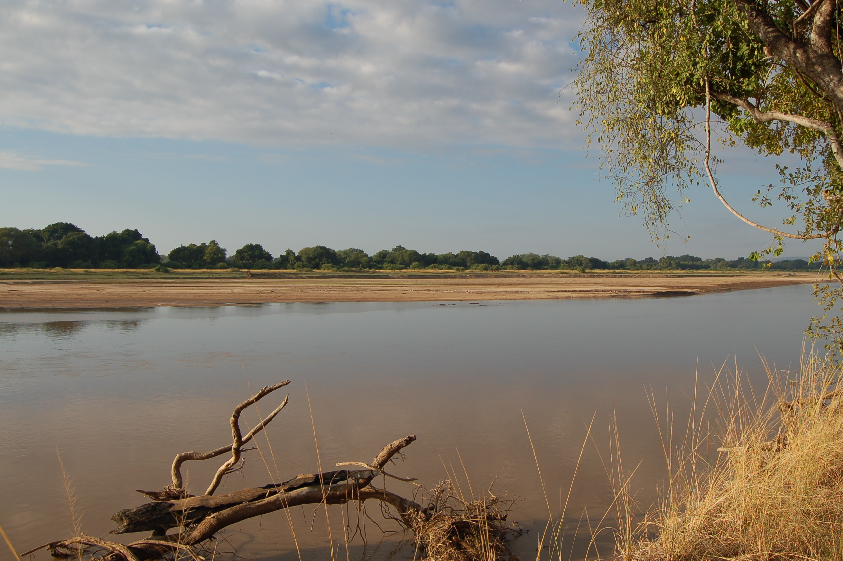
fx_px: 725
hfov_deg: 60.2
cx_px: 458
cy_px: 247
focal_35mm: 31
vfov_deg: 42.2
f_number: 7.1
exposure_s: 1/200
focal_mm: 18
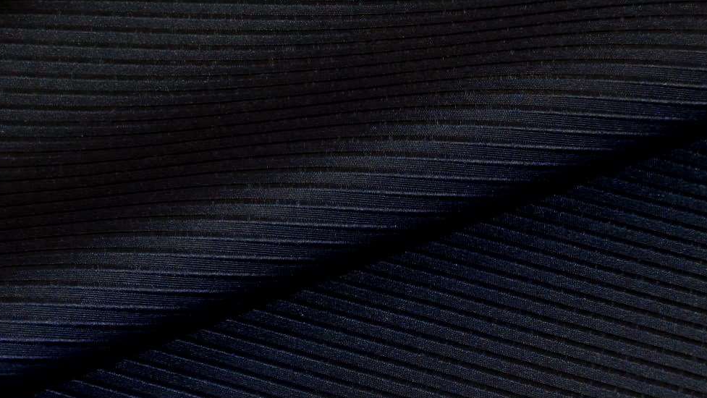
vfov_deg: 8.9
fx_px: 2569
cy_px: 276
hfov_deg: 15.7
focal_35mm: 137
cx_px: 347
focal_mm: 21.5
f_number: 5.4
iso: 640
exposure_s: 1/10
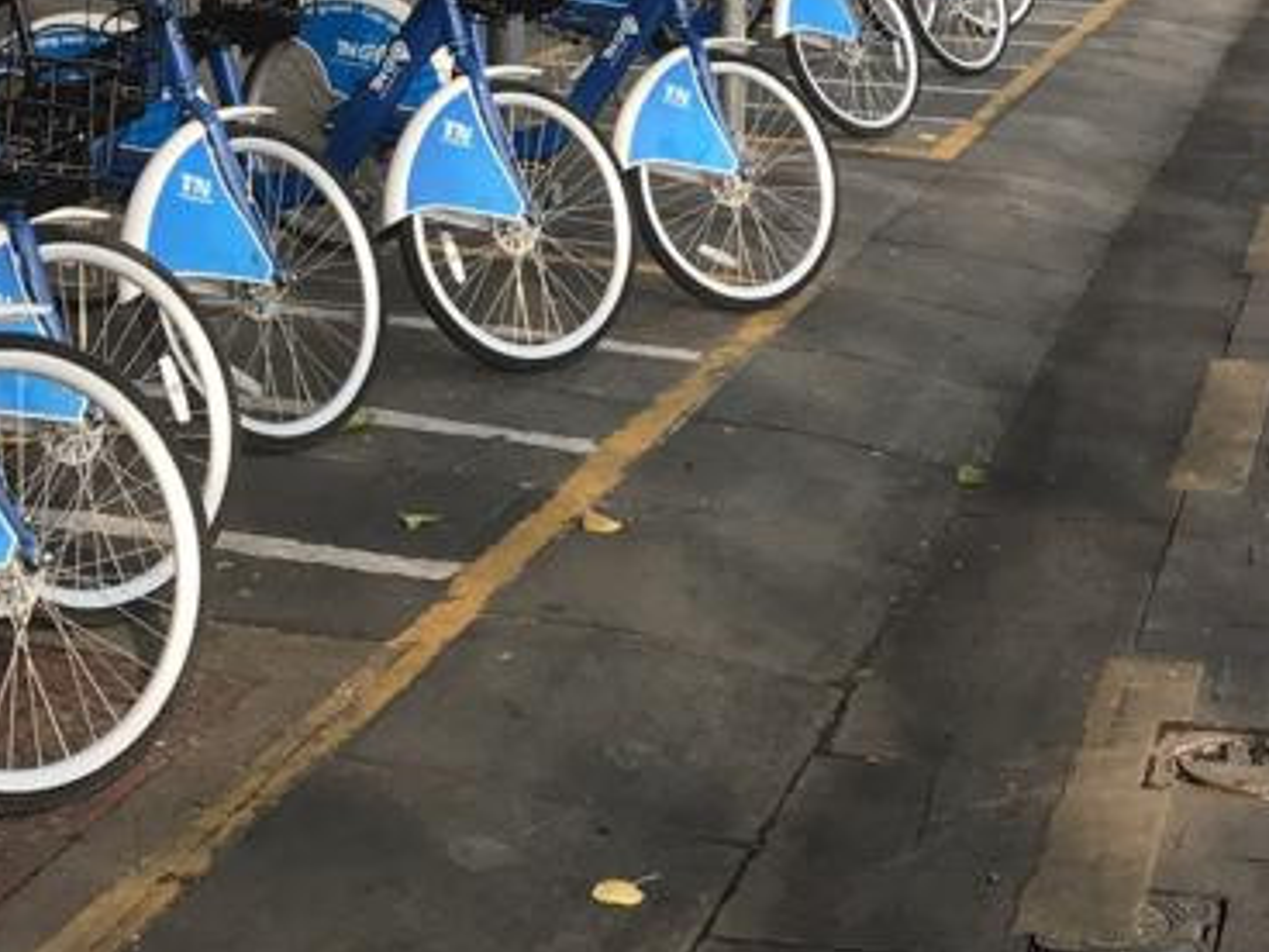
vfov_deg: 19.2
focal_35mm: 73
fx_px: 2676
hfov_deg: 26.6
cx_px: 807
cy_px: -145
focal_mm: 3.99
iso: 20
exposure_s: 1/1018
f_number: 1.8
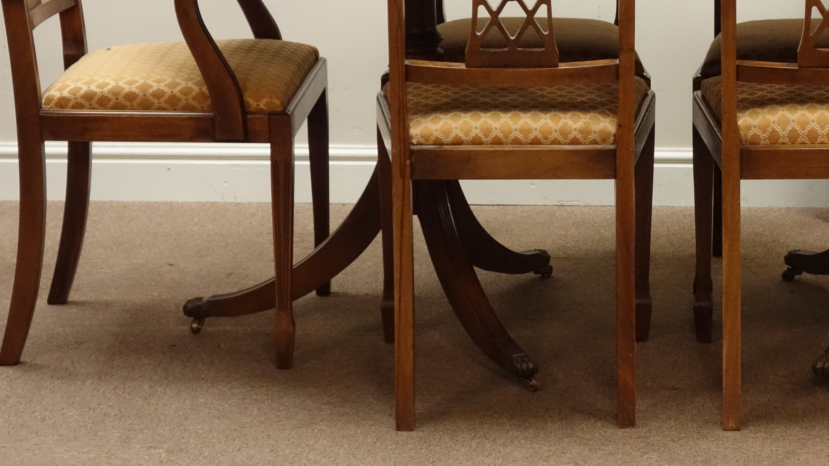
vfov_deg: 9.6
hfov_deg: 16.9
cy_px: 75
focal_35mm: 126
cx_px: 668
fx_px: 2770
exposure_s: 1/80
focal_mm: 24.7
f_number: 4
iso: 1250
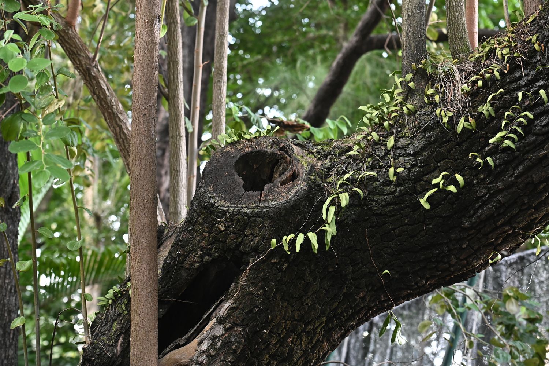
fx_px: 1250
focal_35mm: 82
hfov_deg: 24.8
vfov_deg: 16.6
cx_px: 274
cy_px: 183
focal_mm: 82
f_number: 5.6
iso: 2800
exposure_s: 1/125
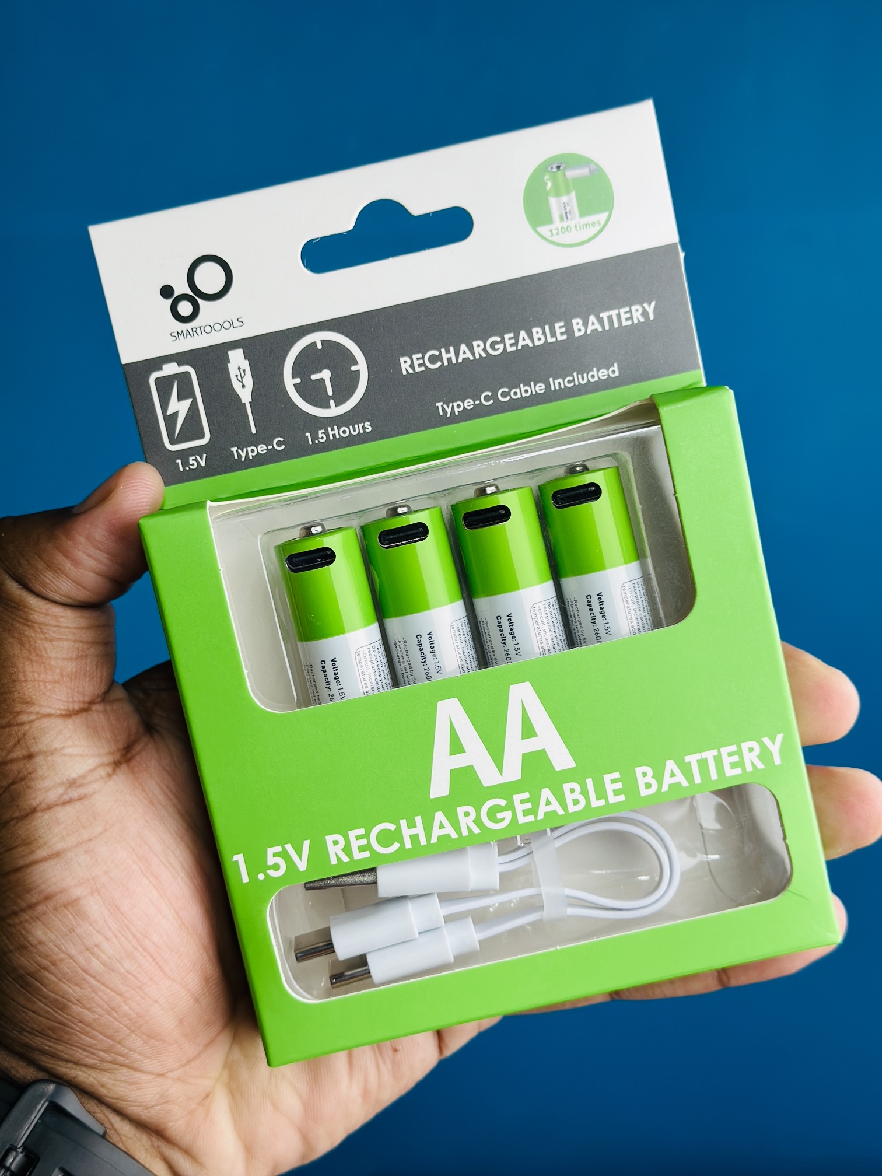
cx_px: 441
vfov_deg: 39.7
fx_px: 1631
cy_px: 588
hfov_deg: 30.3
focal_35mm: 48
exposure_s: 1/155
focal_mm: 6.86
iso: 64
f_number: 1.78
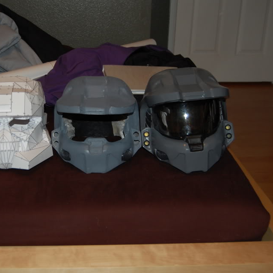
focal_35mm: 49
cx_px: 70
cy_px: 128
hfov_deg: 34.0
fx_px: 437
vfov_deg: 34.7
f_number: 4
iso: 400
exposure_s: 1/60
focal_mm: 24
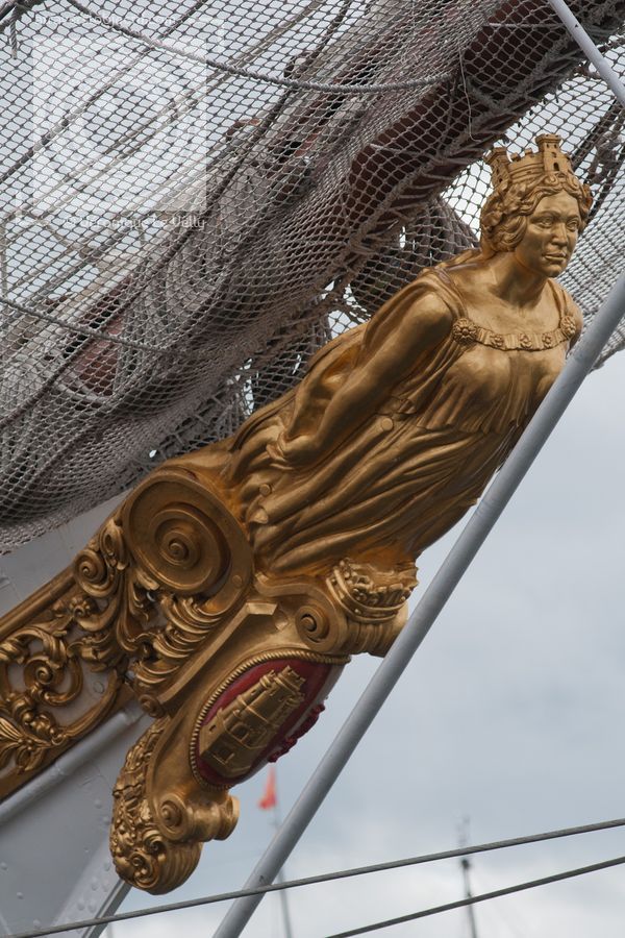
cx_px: 312
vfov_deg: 8.1
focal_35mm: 255
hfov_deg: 5.4
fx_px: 6640
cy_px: 469
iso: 400
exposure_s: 1/800
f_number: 5
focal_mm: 170
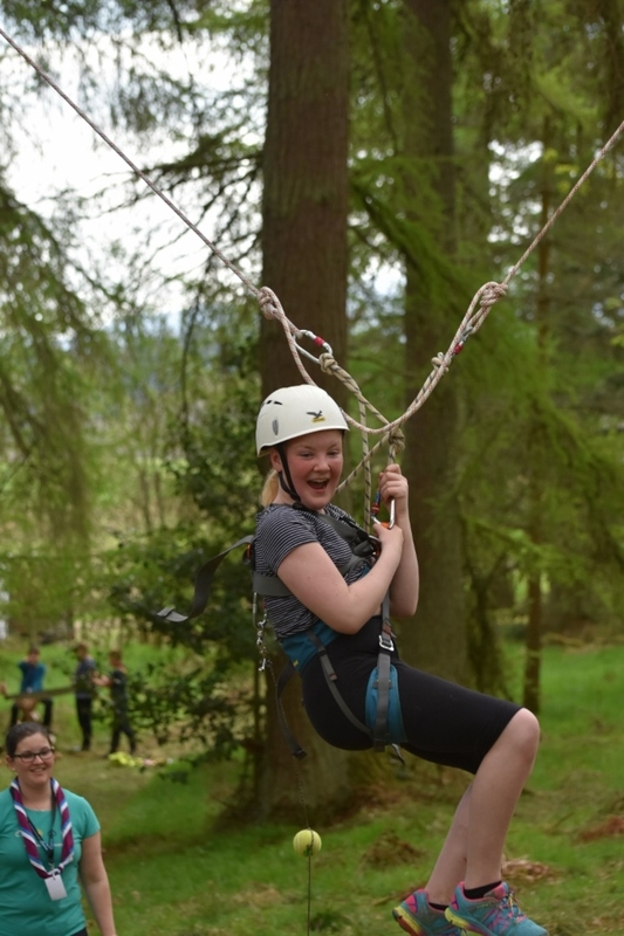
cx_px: 312
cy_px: 468
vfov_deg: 15.9
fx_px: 3355
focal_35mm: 129
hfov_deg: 10.6
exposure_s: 1/1000
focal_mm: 86
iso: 640
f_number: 4.5
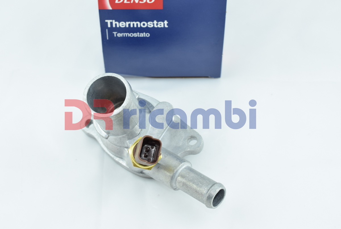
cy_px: 114
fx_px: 569
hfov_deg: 33.4
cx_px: 170
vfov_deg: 22.7
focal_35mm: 60
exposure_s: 1/60
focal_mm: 40
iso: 250
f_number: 11
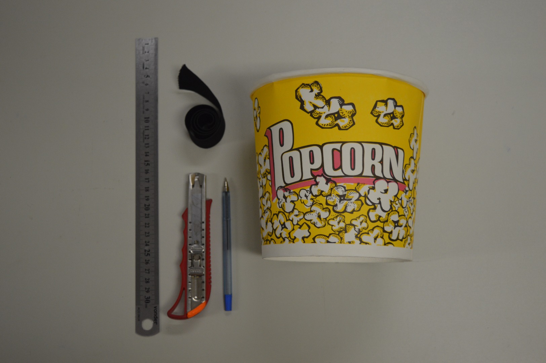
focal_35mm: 51
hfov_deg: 38.9
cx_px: 273
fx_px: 773
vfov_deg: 26.4
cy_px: 182
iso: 400
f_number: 4.5
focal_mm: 34
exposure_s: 1/80
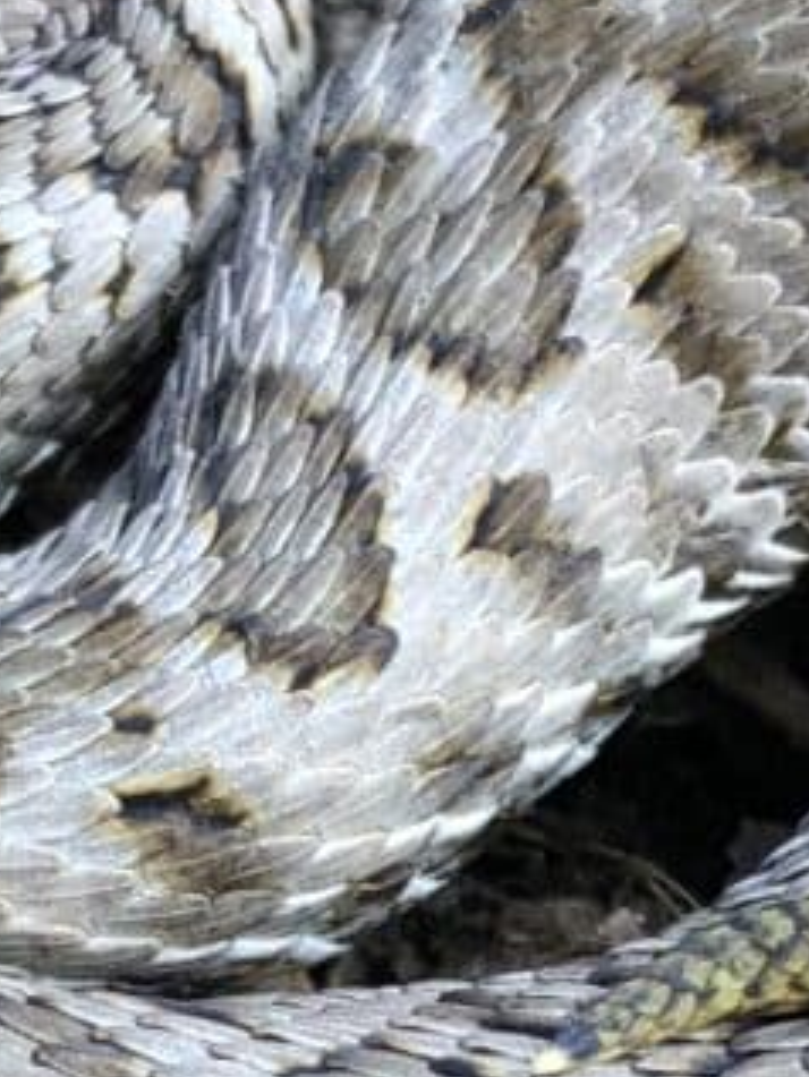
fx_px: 5636
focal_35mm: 181
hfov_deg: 8.2
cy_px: 1369
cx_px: 272
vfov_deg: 10.7
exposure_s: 1/120
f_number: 1.8
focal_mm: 3.99
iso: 40
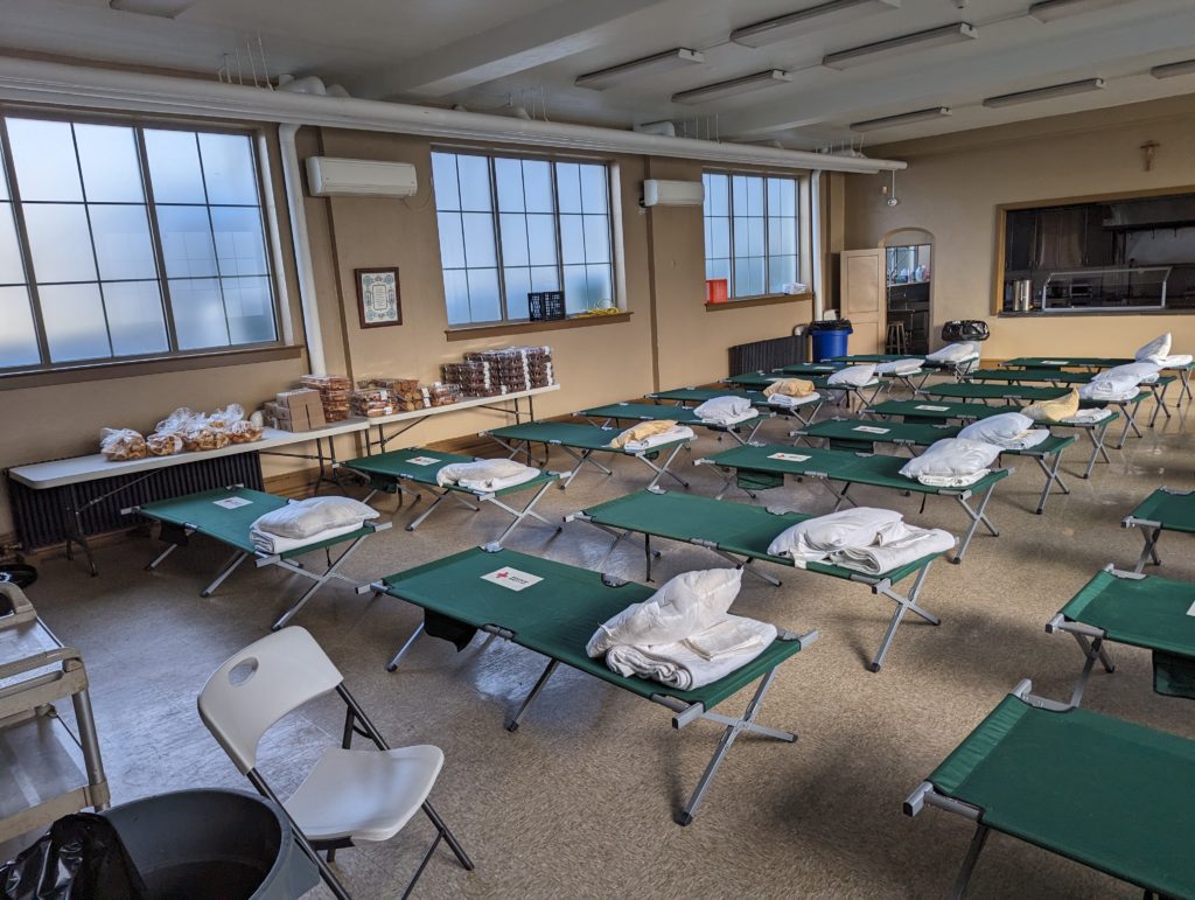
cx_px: 598
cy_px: 450
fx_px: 830
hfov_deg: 71.5
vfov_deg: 56.9
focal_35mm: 24
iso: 24
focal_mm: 6.81
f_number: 1.85
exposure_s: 1/161
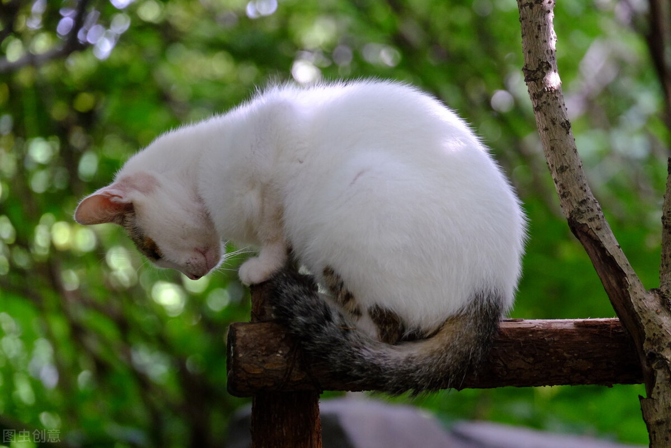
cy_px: 224
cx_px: 336
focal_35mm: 257
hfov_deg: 8.0
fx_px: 4790
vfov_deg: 5.3
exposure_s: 1/60
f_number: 6.4
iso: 2000
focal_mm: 171.6
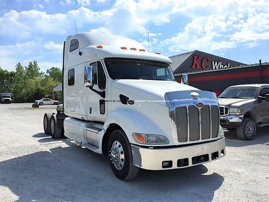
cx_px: 134
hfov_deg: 61.7
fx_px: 225
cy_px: 101
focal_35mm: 29
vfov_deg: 48.2
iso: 25
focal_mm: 4.15
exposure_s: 1/2024
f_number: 2.2
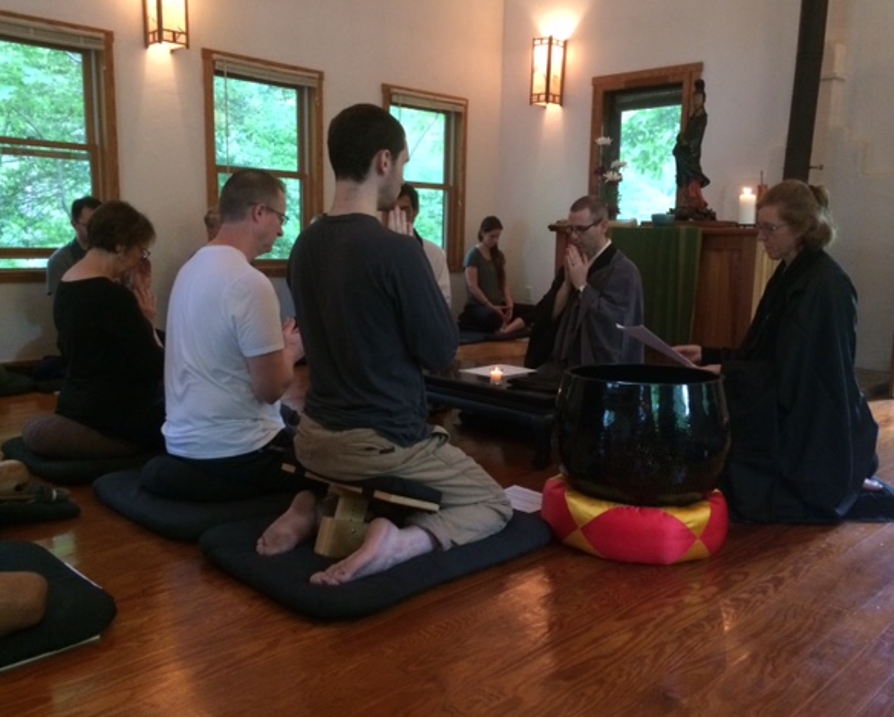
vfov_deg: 47.2
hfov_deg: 57.1
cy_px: 358
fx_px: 821
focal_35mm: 31
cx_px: 462
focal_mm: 4.15
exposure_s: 1/15
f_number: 2.2
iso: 320
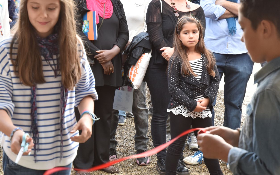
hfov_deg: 17.0
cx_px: 73
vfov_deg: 10.7
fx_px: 931
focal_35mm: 122
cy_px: 61
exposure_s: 1/100
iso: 400
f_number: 5
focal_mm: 50
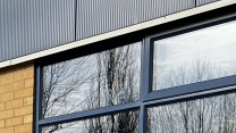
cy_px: 316
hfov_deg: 18.4
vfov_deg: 9.8
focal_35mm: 109
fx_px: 682
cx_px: -66
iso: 50
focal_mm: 5.7
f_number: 1.5
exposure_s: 1/1724
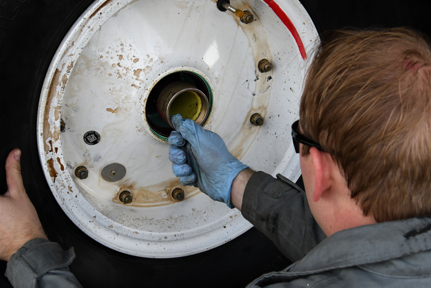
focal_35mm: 109
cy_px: 153
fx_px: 1305
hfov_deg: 18.8
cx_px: 203
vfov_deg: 12.6
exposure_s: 1/640
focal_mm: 52
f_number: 7.1
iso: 1000
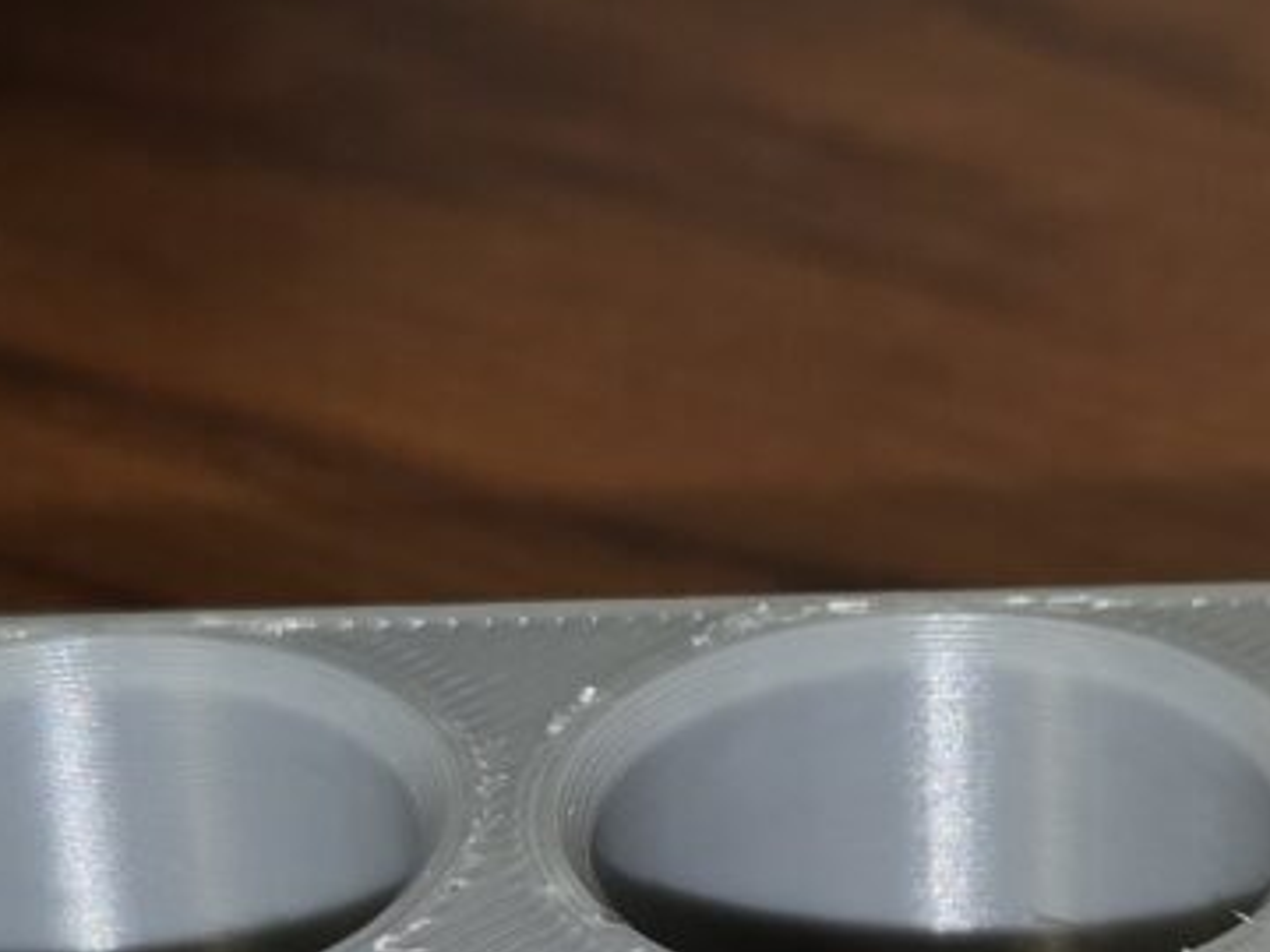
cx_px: 769
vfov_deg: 11.2
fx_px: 4806
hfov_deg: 15.0
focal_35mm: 131
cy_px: 956
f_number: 1.8
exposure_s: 1/43
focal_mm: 5.4
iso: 100
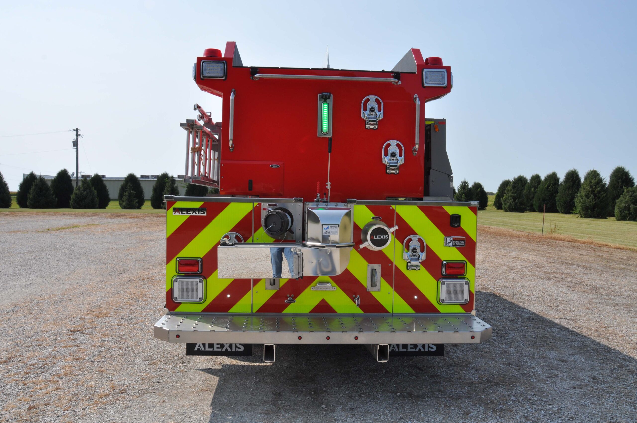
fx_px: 530
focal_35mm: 30
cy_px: 212
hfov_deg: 62.0
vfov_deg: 43.5
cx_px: 318
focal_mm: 20
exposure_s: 1/200
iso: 200
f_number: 14
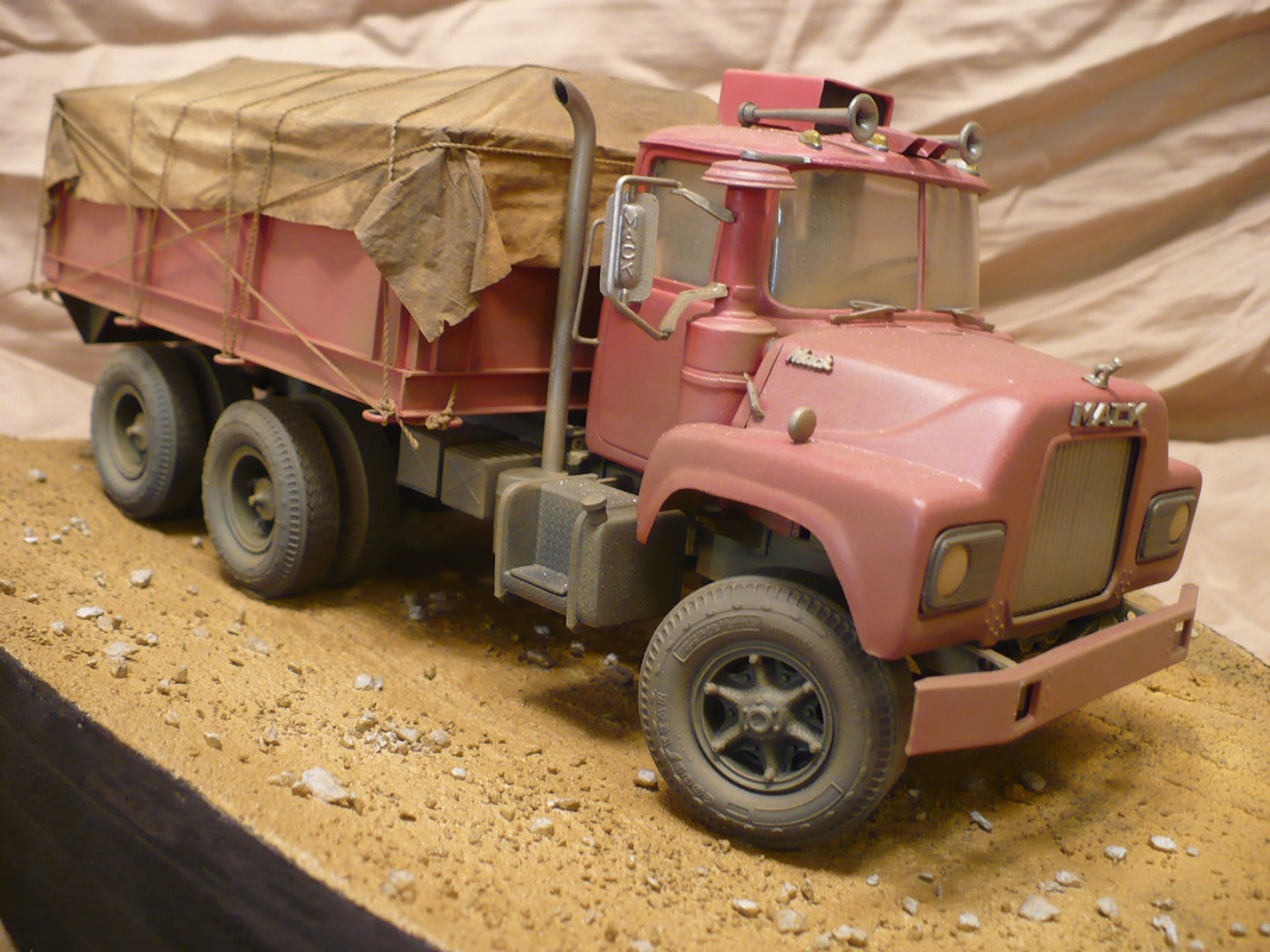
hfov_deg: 50.1
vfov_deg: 38.7
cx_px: 635
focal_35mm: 37
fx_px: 1357
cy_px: 476
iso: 200
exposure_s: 1/13
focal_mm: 6.1
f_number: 2.8
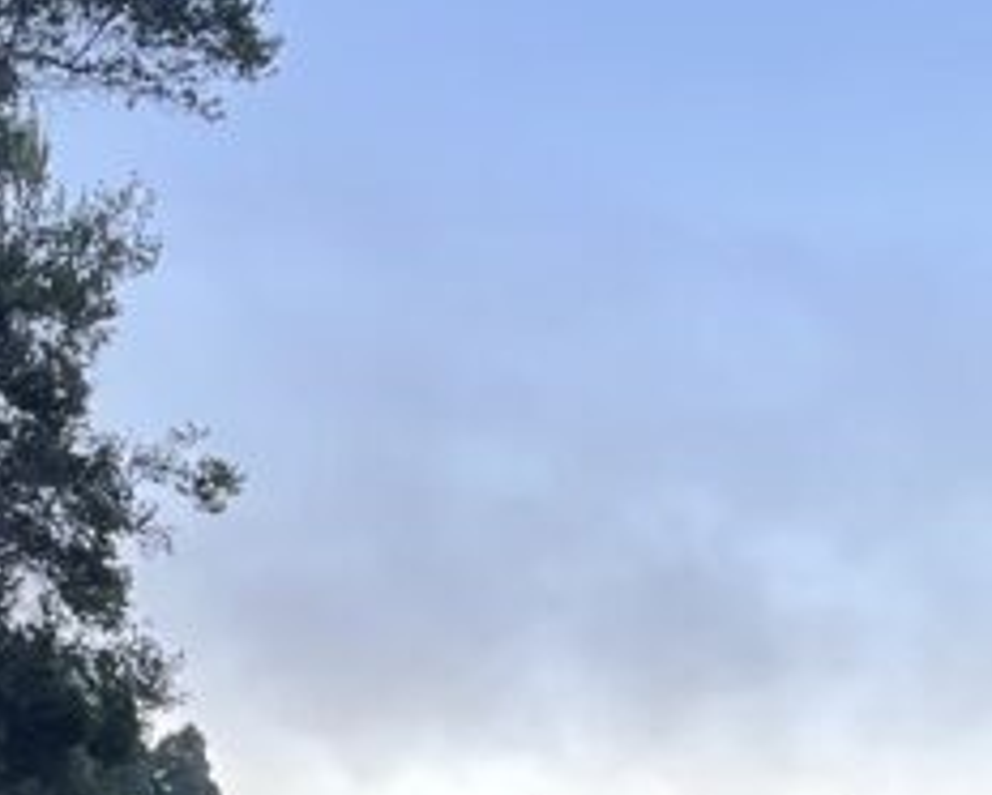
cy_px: 1000
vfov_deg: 13.3
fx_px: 3291
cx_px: 1060
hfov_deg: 16.7
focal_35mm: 112
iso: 32
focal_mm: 5.1
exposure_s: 1/284
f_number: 1.6
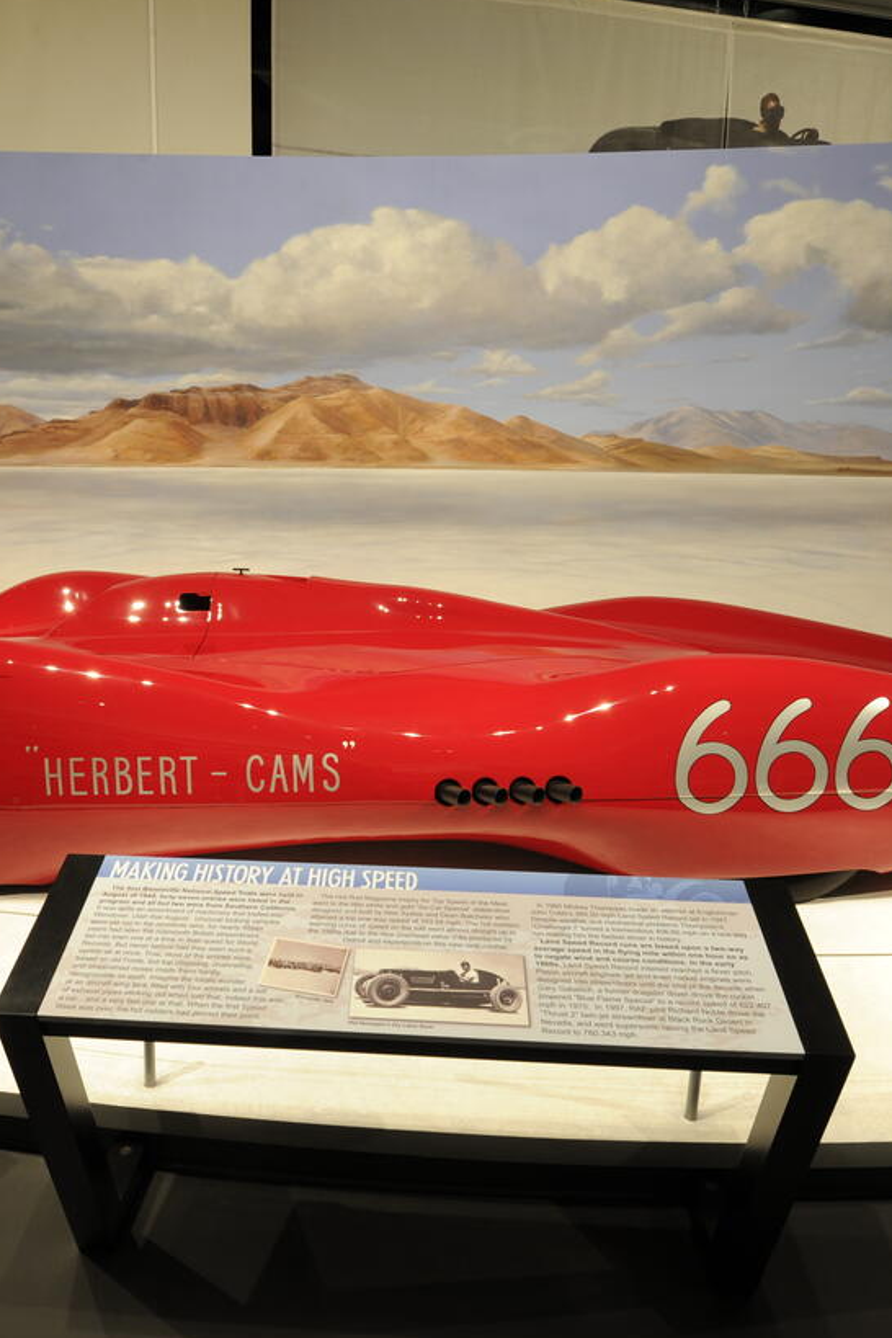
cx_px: 366
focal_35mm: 25
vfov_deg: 71.5
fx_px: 929
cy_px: 658
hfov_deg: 51.0
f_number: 11
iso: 800
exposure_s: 1/2.5
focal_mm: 16
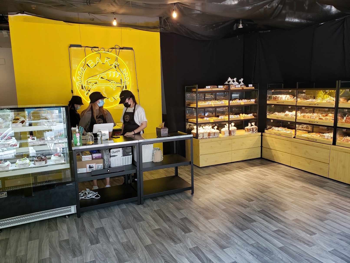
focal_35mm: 26
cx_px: 175
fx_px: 263
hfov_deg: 67.3
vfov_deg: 53.1
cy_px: 132
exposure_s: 1/60
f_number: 2.4
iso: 125
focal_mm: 4.3
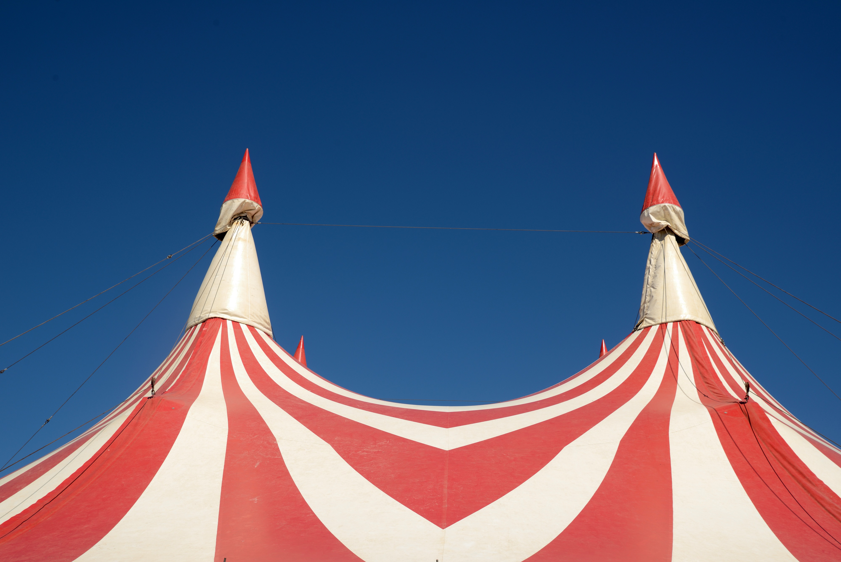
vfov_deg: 29.3
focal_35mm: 46
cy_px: 281
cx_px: 420
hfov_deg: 42.7
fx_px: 1075
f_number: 9
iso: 50
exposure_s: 1/200
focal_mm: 46
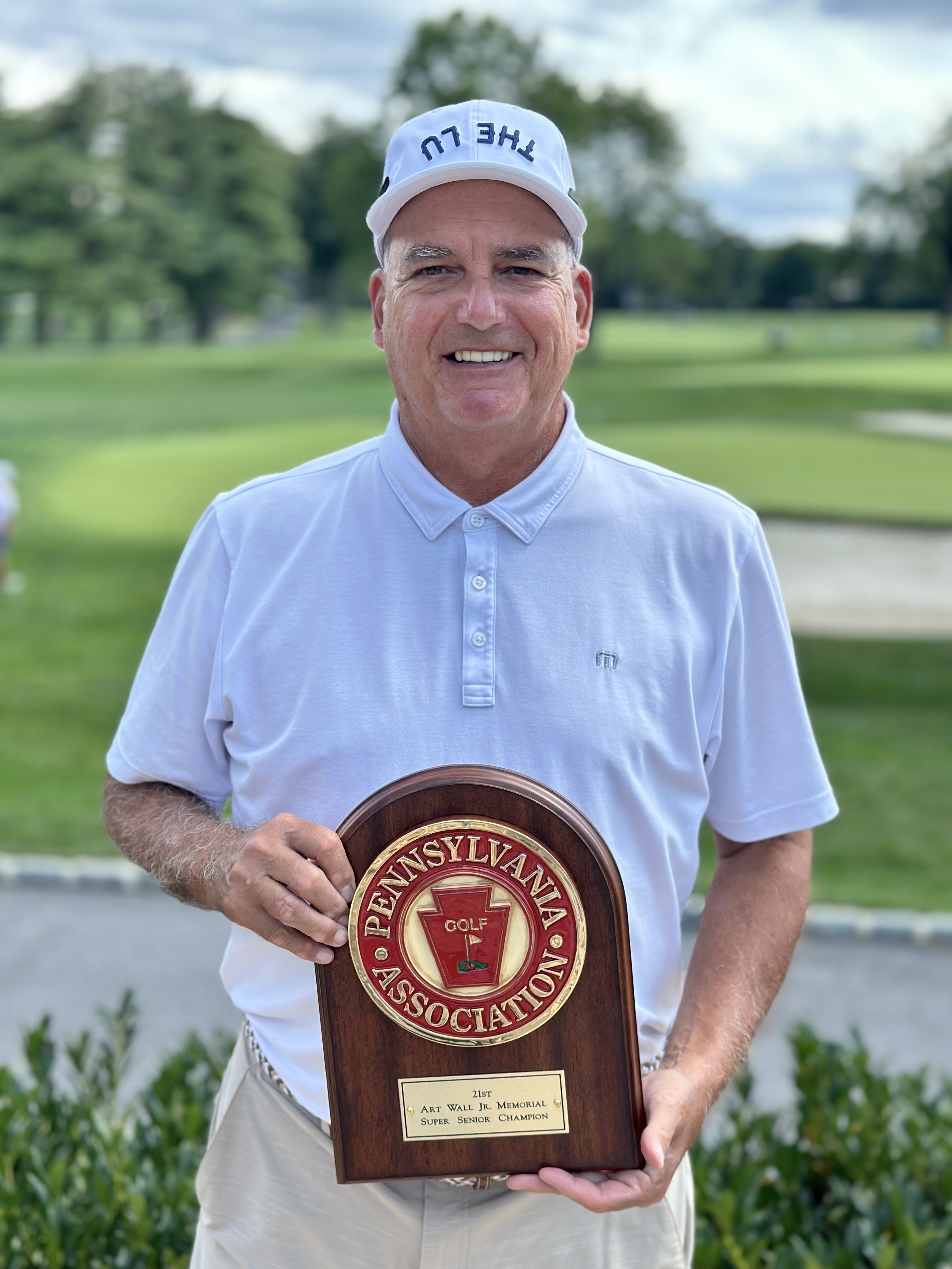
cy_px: 634
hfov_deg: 30.3
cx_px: 476
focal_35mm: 48
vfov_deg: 39.7
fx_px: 1760
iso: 80
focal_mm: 6.86
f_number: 1.78
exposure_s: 1/2160
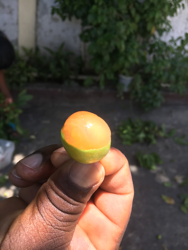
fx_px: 210
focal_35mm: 29
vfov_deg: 61.7
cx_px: 94
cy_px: 125
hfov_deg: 48.2
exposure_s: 1/268
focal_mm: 4.15
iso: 25
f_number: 2.2
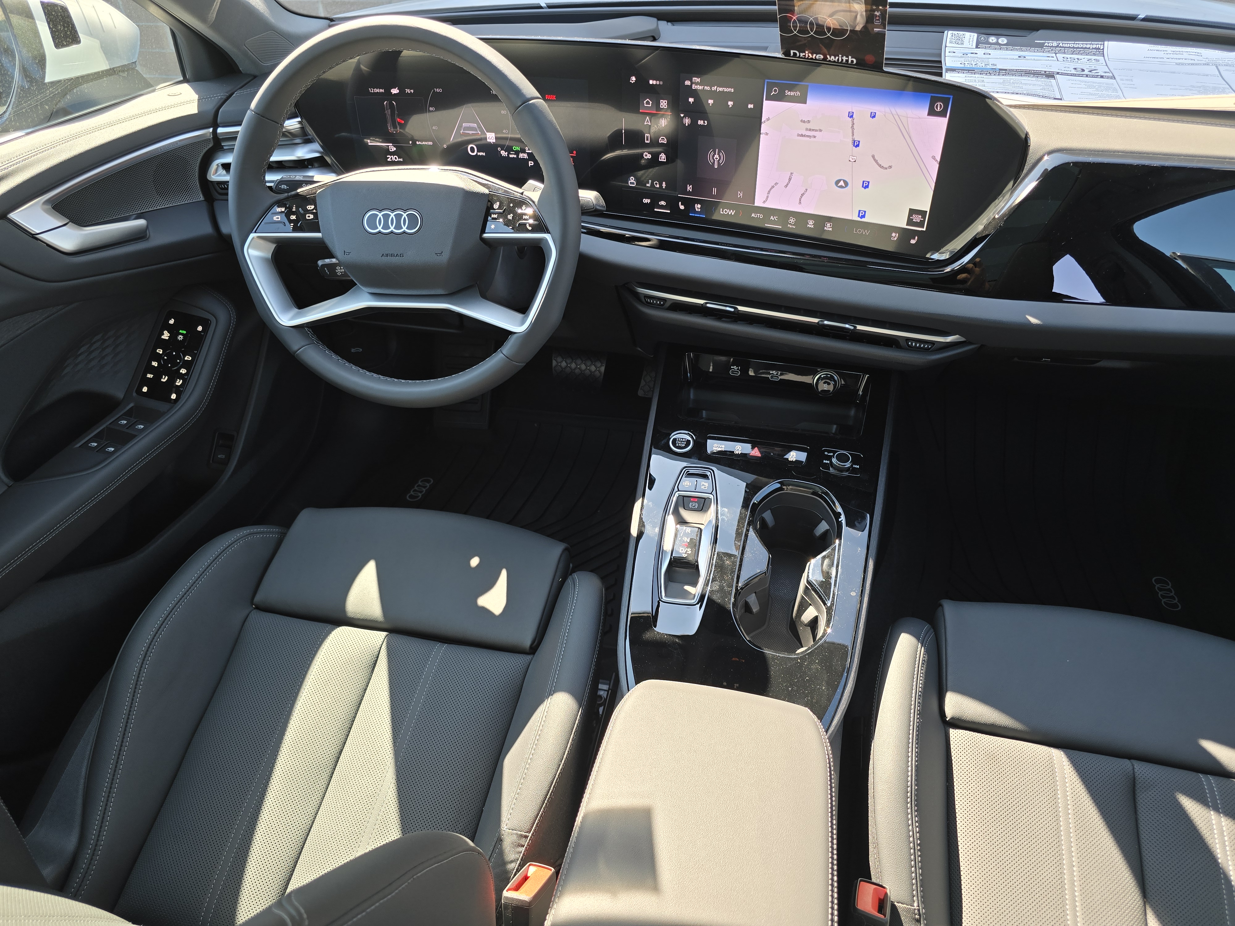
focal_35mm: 23
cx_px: 618
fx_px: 821
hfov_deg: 73.9
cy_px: 463
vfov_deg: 58.9
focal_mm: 6.3
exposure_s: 1/120
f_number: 1.7
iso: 32
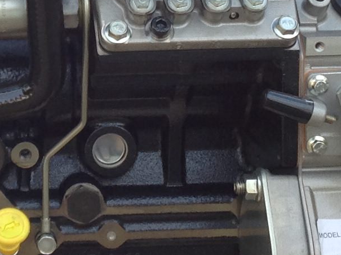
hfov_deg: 13.0
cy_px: 32
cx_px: -1
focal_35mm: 150
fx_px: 1476
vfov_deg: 9.8
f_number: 2.4
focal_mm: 4.28
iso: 50
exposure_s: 1/236
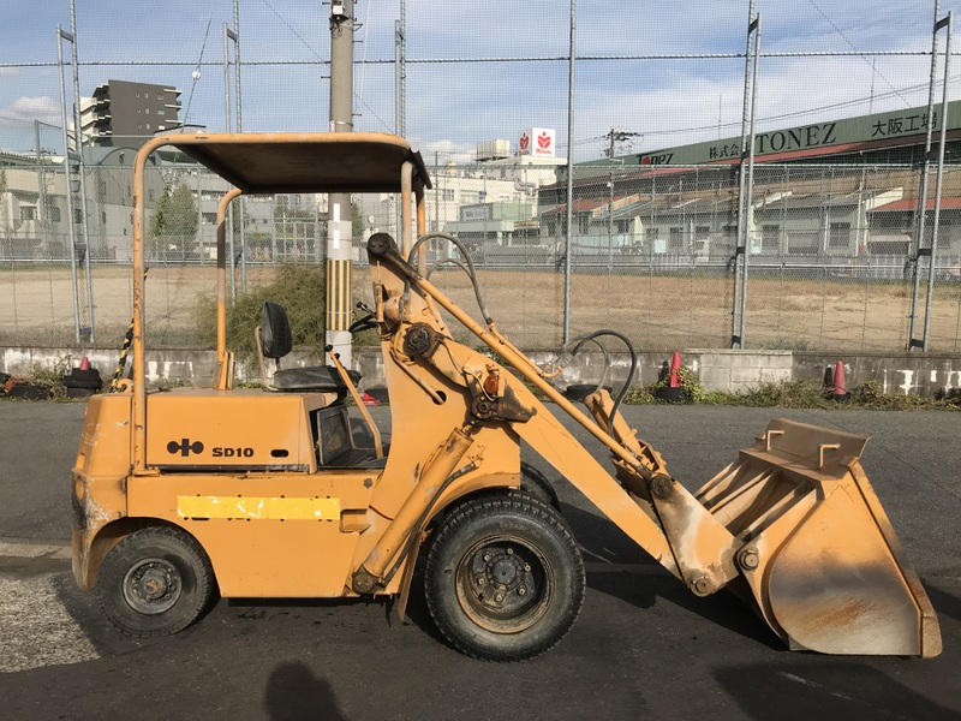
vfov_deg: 49.7
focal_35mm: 28
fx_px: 777
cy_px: 360
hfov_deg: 63.4
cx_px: 480
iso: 20
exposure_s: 1/2660
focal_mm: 3.99
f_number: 1.8
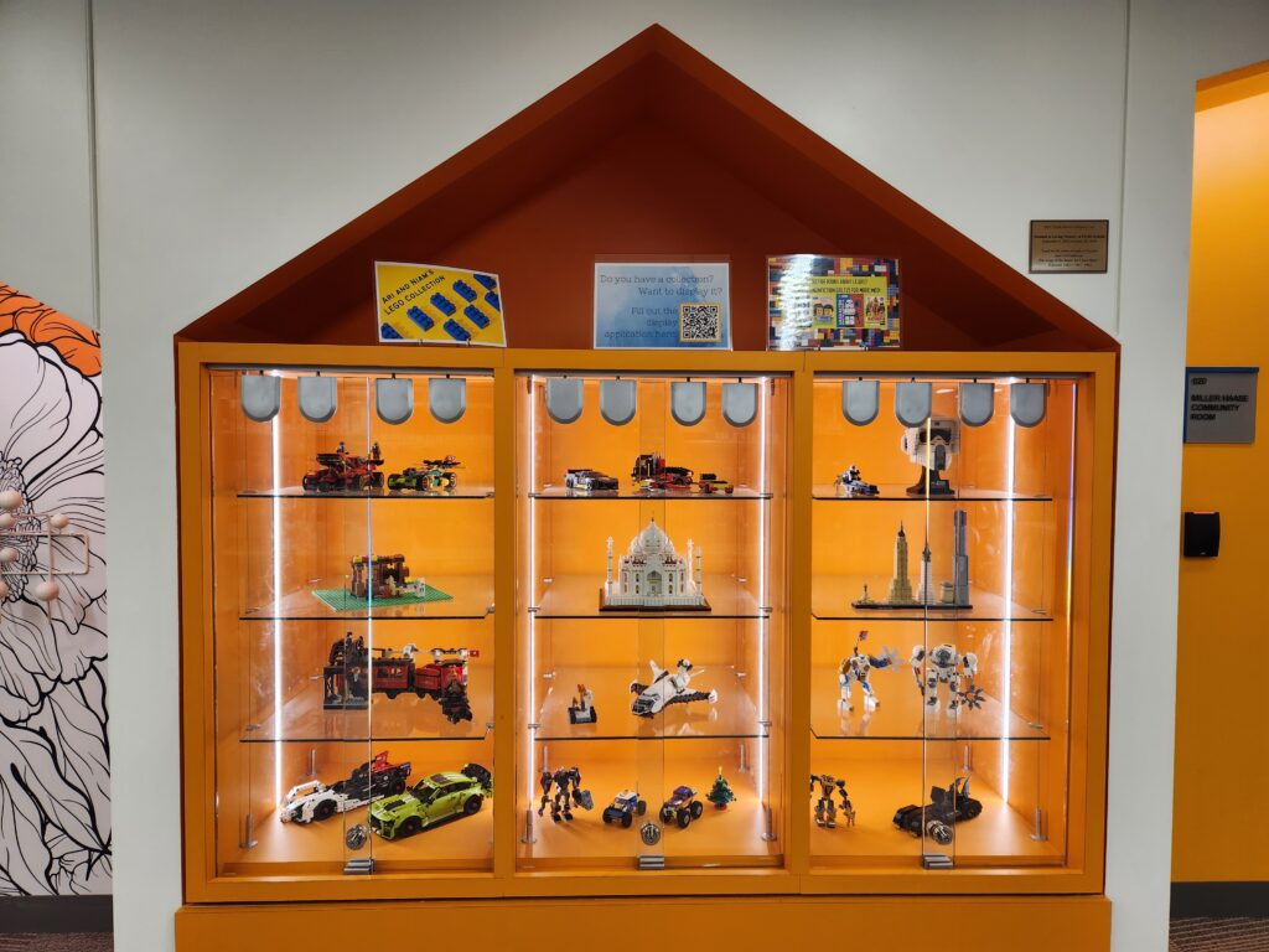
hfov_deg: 73.9
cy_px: 476
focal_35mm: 23
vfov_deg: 58.9
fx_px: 843
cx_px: 634
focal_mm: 5.4
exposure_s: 1/180
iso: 100
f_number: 1.8
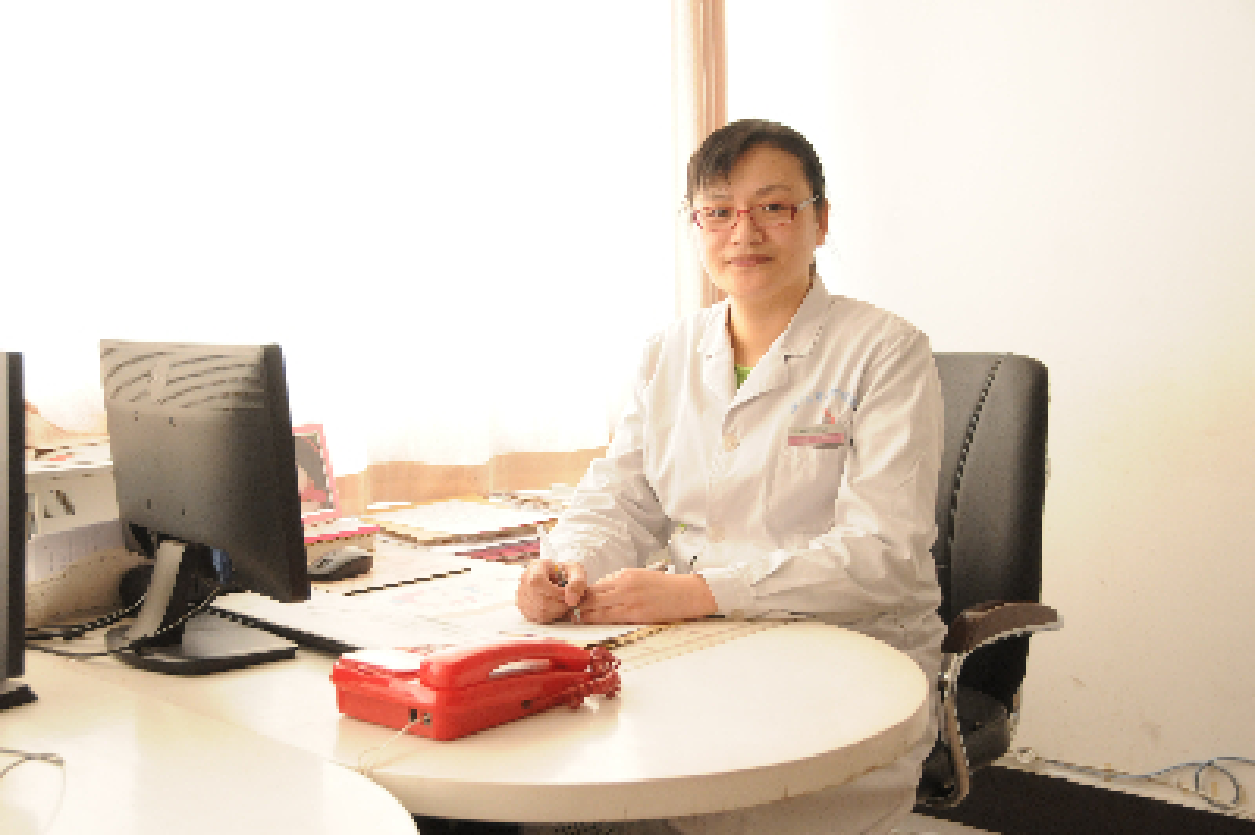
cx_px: 628
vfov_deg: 33.0
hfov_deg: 48.0
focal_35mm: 40
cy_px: 418
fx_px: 1411
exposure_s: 1/125
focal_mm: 27
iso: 1250
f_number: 4
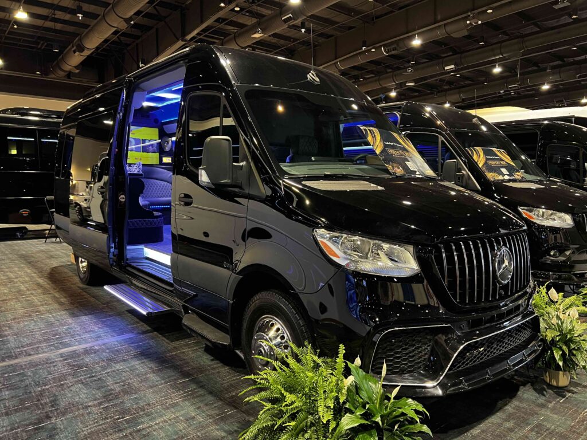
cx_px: 294
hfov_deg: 67.3
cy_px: 220
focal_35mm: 26
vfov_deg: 53.1
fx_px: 441
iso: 500
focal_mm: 5.7
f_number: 1.5
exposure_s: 1/40
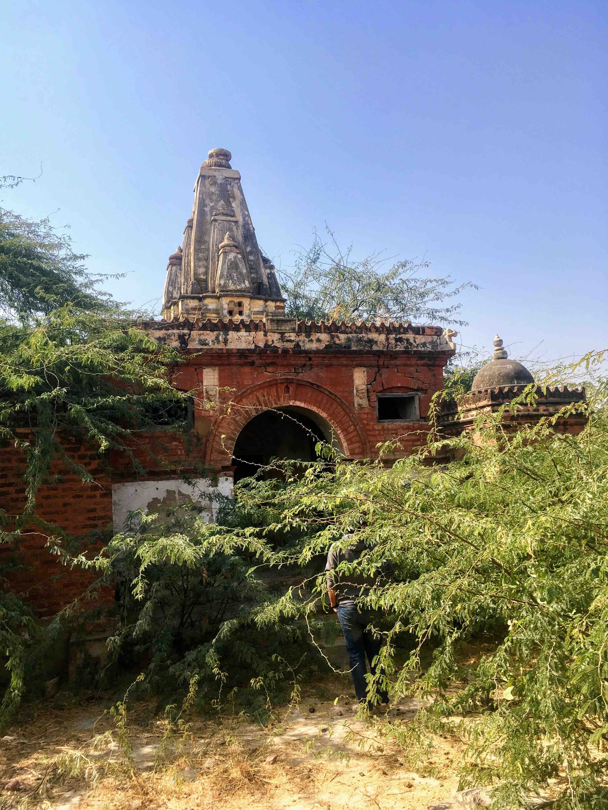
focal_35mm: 29
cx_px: 304
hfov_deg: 48.2
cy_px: 405
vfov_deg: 61.7
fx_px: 679
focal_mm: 4.15
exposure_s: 1/974
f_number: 2.2
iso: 25
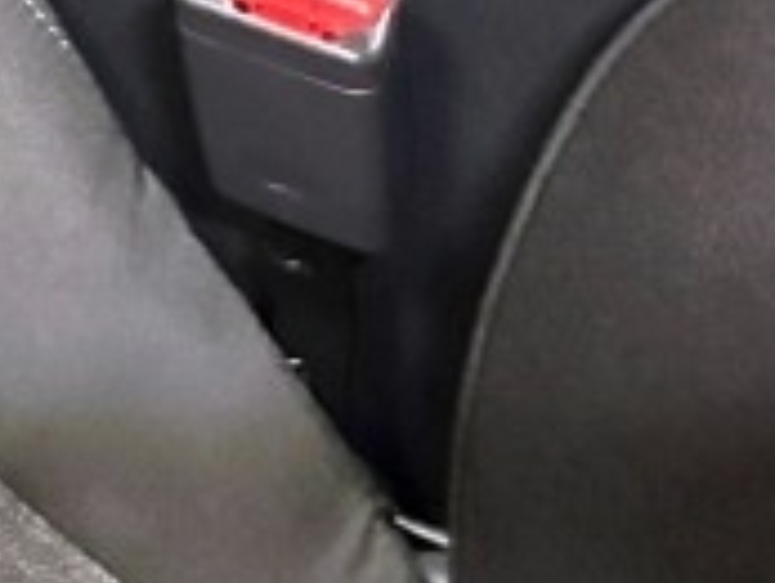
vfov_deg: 8.9
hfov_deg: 10.5
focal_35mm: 142
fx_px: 3181
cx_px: -1451
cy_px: -1045
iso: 1000
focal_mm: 6.86
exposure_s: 1/30
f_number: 1.78
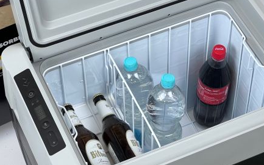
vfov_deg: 11.9
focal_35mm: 110
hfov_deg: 18.9
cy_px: 88
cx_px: 168
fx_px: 792
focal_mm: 9
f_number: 2.8
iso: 64
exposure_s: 1/100
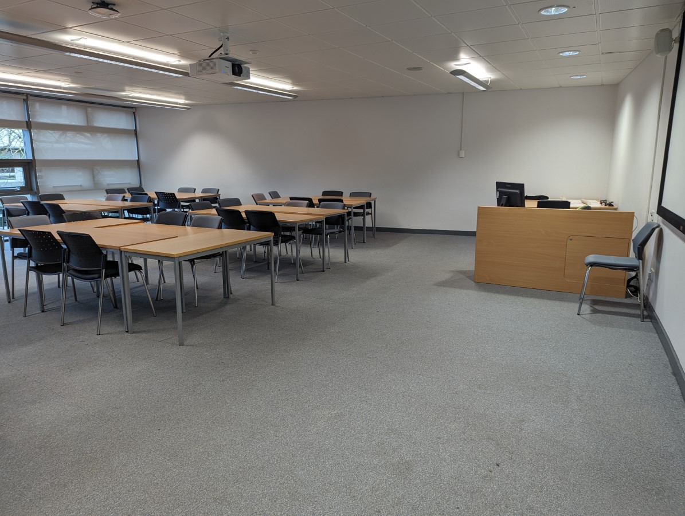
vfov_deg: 56.9
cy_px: 258
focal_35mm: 24
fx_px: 476
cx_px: 342
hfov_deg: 71.5
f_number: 1.85
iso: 67
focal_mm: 6.81
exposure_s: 1/25
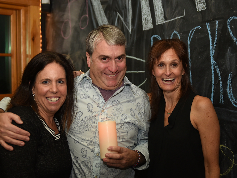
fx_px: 363
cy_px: 87
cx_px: 104
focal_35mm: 53
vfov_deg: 27.5
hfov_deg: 36.1
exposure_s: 1/200
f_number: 2.8
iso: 800
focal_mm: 48
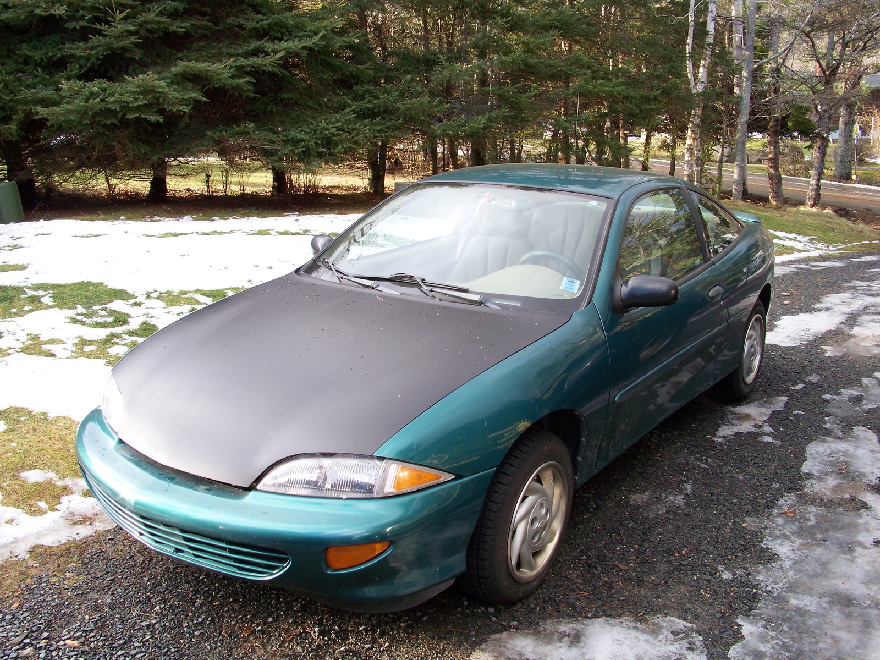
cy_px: 330
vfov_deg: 42.9
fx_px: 839
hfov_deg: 55.4
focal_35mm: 33
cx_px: 440
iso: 64
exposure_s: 1/25
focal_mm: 5.85
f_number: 5.6
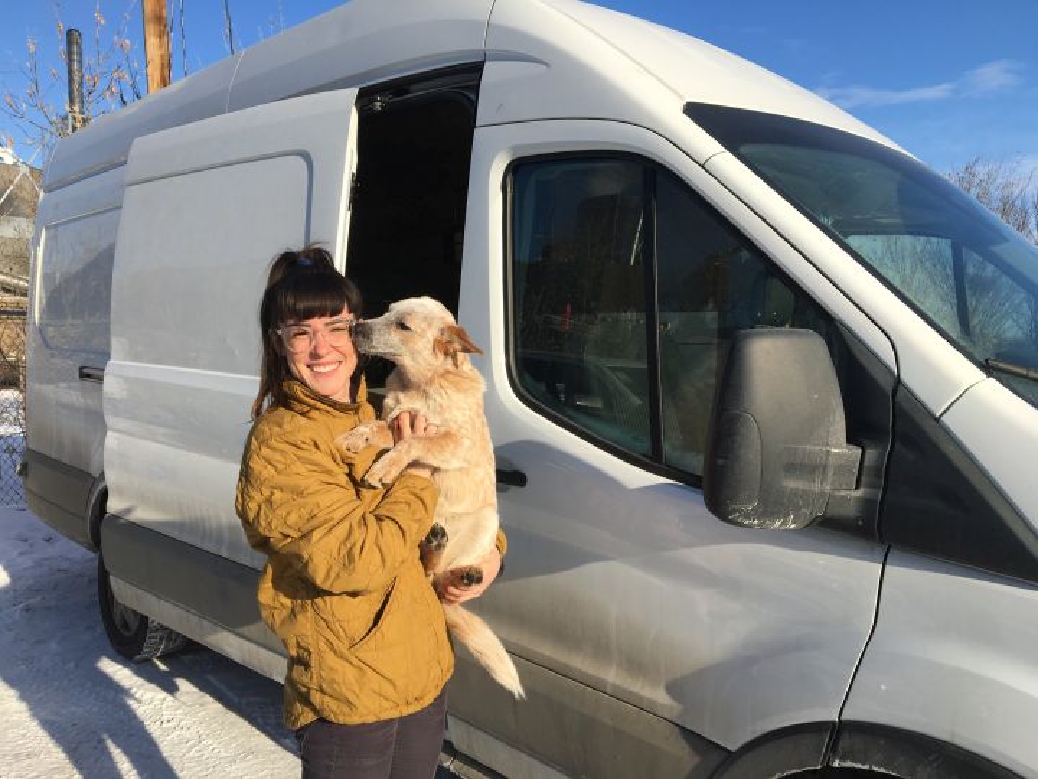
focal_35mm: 29
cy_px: 390
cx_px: 519
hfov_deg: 61.7
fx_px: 870
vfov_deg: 48.2
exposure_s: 1/1672
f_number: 2.2
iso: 25
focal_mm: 4.15
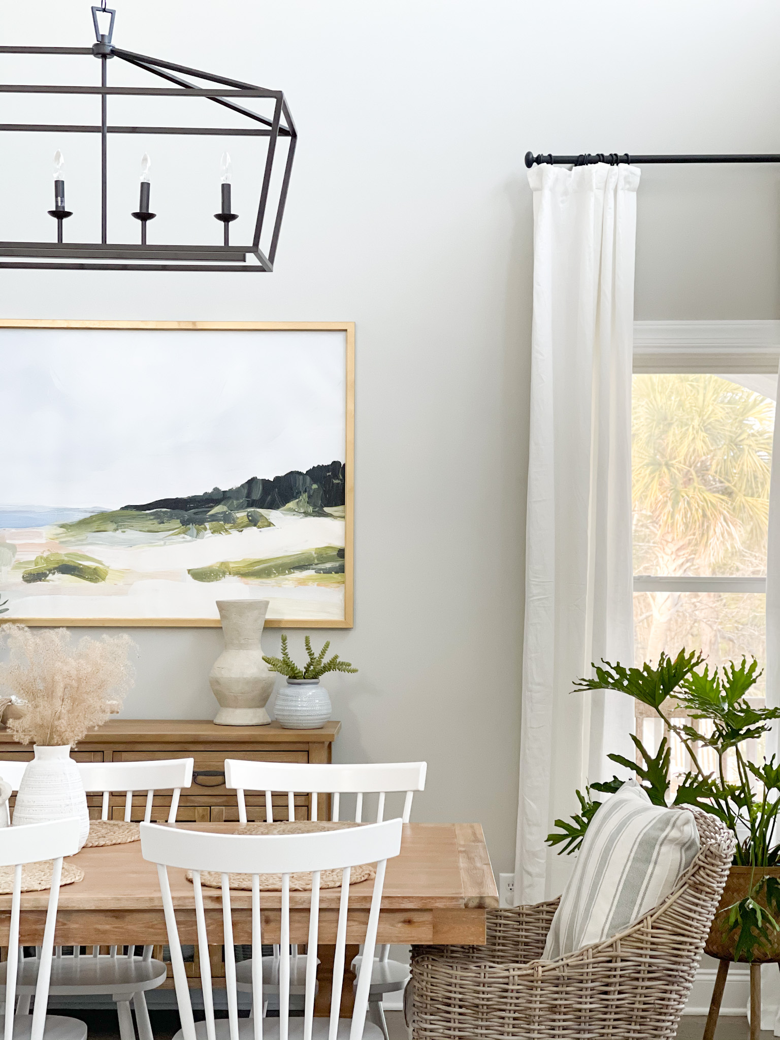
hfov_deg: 22.9
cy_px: 520
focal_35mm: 64
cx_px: 390
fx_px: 1923
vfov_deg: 30.3
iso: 250
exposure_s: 1/120
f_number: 2.2
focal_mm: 7.5
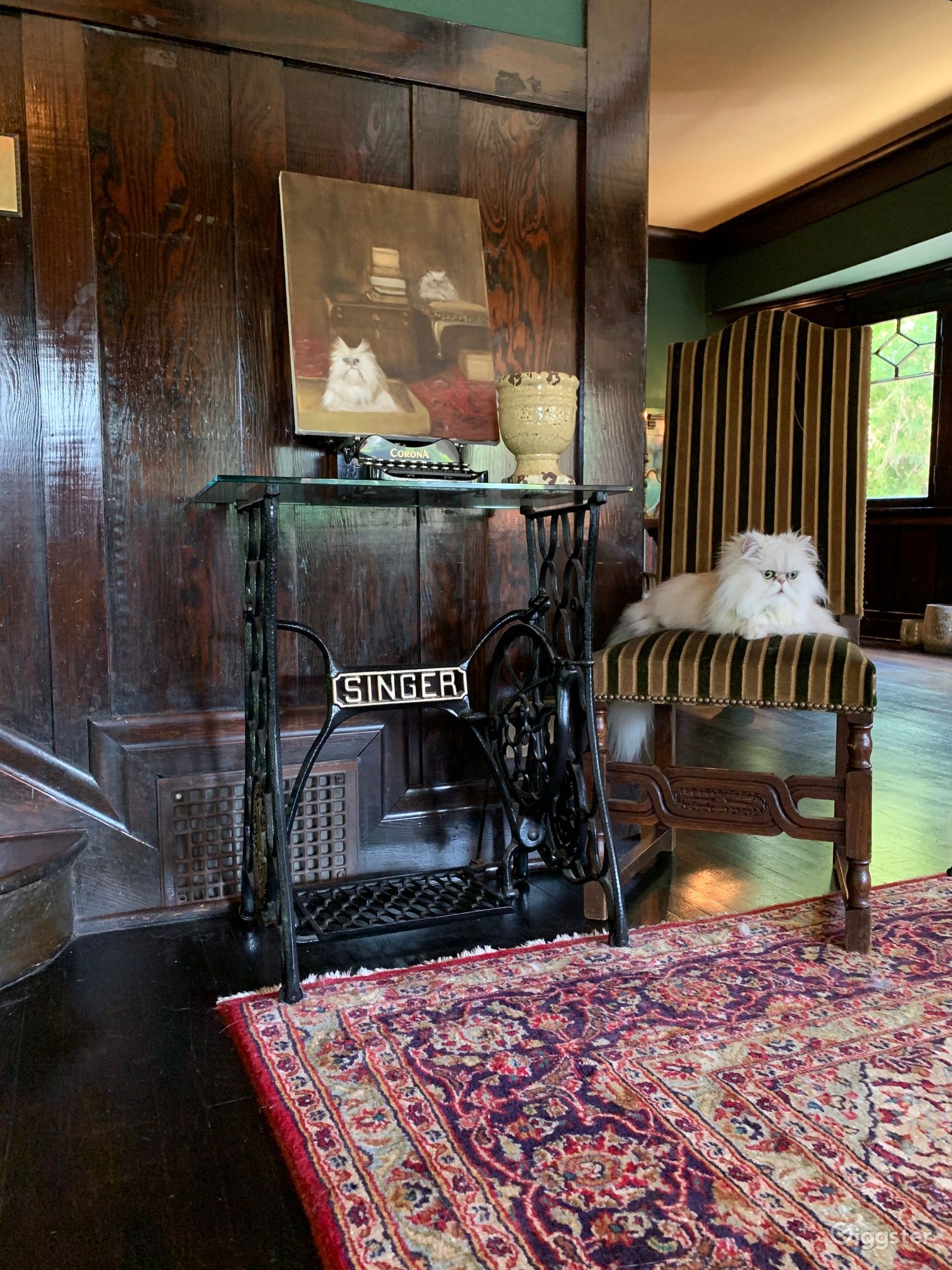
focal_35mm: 26
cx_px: 476
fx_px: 953
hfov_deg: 53.1
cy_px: 635
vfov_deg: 67.3
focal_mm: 4.25
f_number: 1.8
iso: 400
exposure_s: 1/40
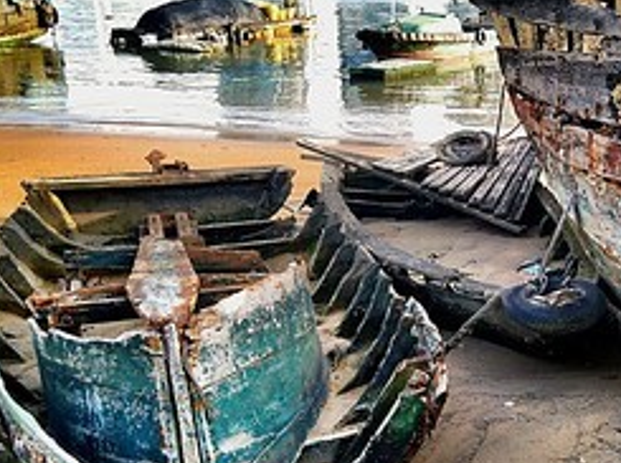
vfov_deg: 30.2
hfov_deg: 39.9
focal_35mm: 47
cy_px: 362
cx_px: 428
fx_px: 842
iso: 100
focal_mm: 4.04
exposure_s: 1/105
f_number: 2
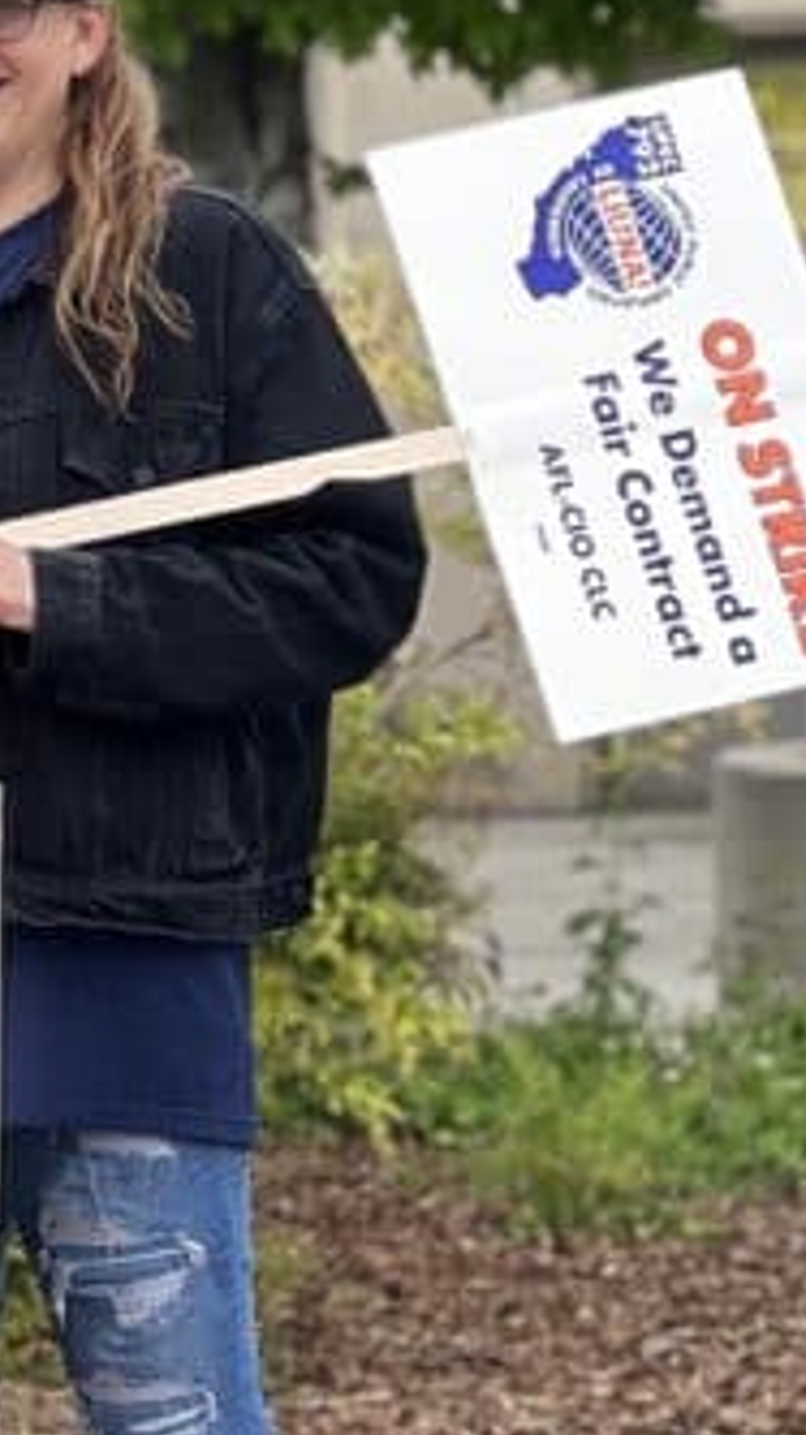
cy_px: 633
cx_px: -634
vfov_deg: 8.4
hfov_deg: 4.7
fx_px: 9815
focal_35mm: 258
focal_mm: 9
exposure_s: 1/121
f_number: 2.8
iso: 32
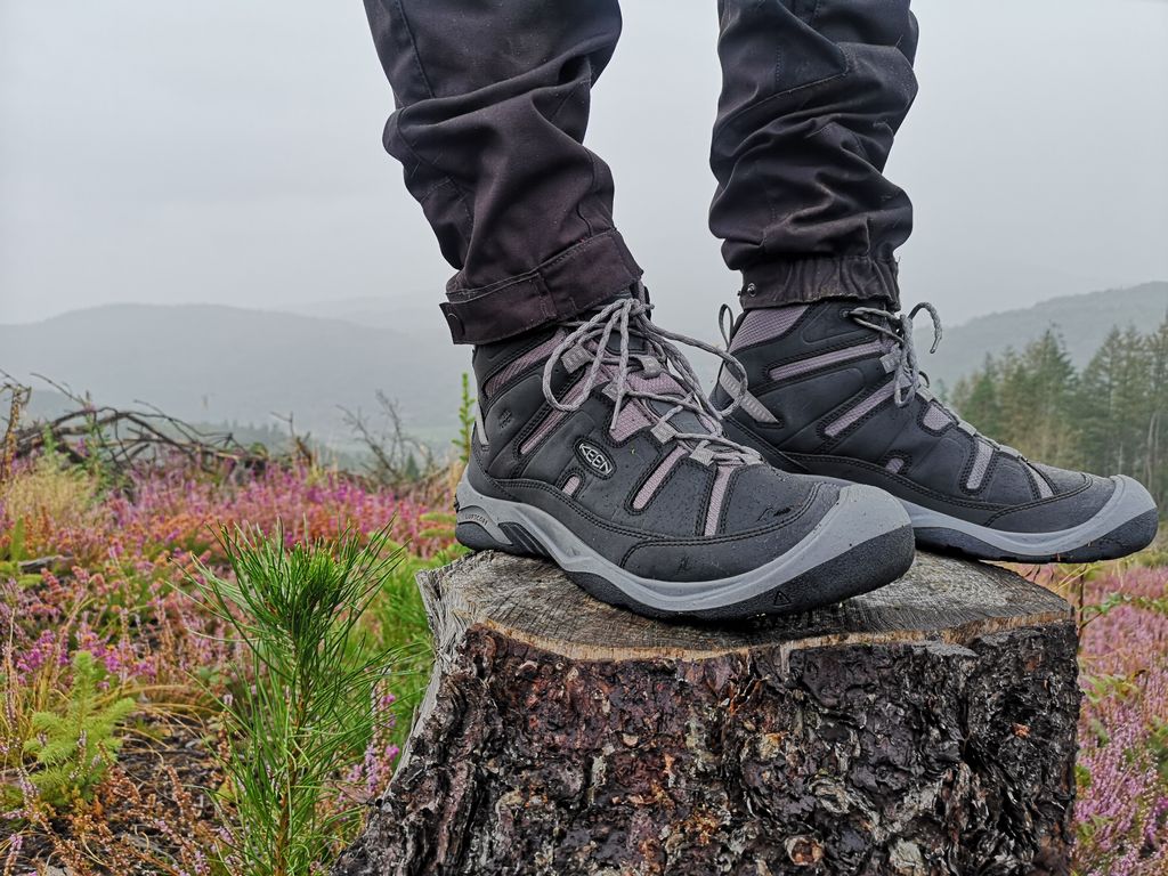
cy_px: 438
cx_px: 584
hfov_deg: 65.3
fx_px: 911
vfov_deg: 51.4
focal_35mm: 27
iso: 50
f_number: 1.8
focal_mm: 5.58
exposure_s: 1/165
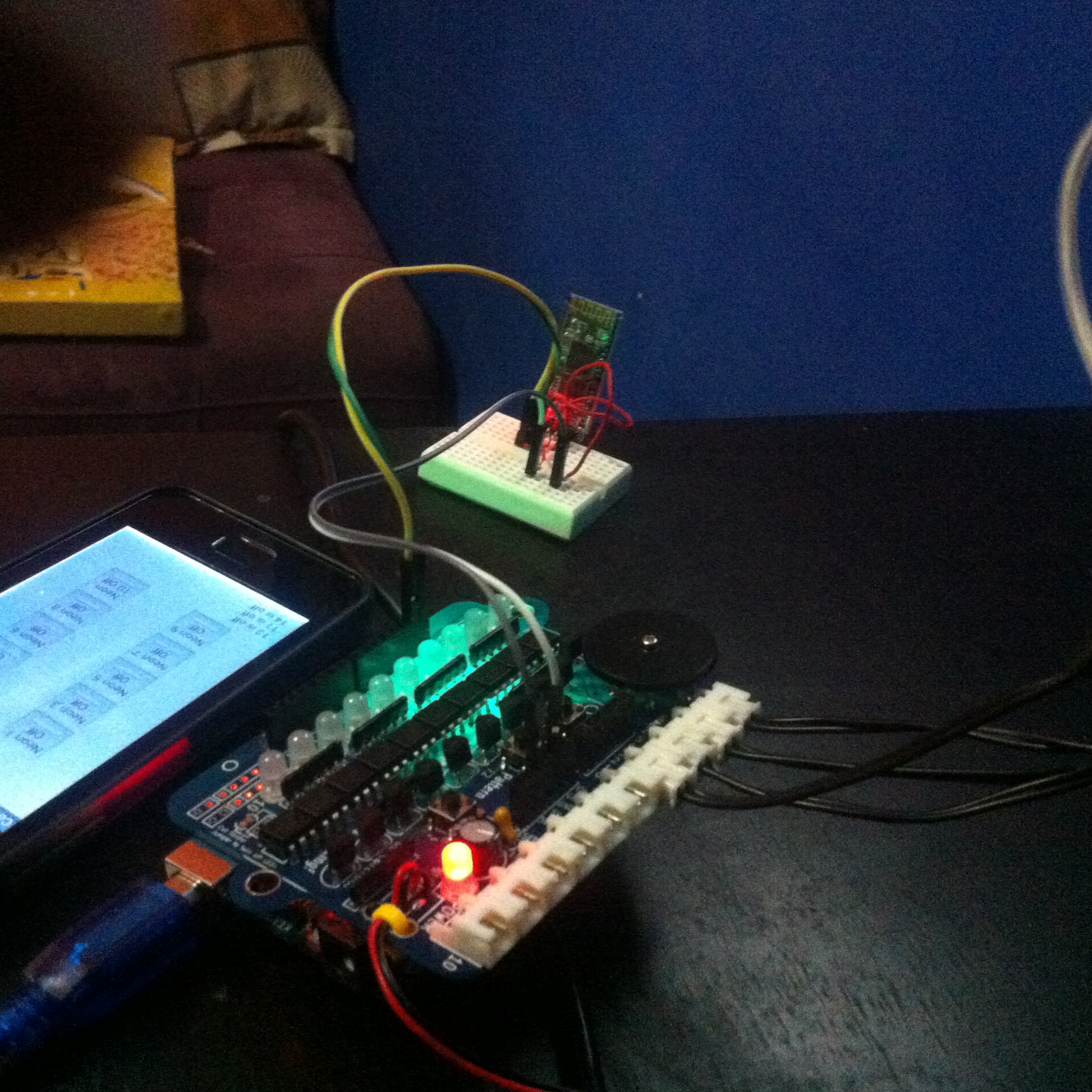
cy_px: 551
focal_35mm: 42
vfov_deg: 40.0
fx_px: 1499
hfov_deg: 39.9
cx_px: 458
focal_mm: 3.85
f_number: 2.8
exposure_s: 1/15
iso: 1000
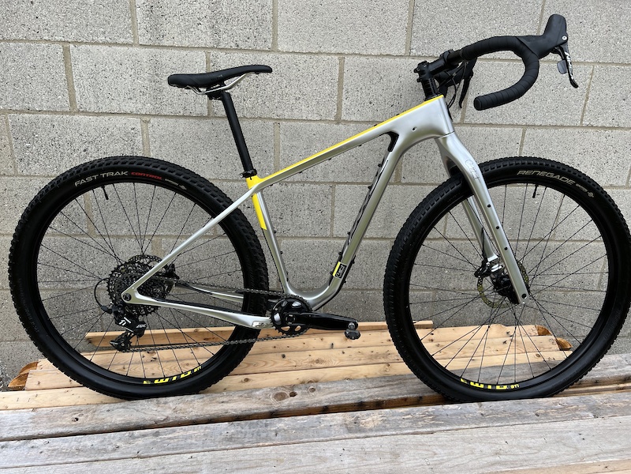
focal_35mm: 26
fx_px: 474
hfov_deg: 67.3
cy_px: 237
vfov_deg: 53.1
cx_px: 316
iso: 50
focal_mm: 5.7
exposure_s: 1/295
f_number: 1.5
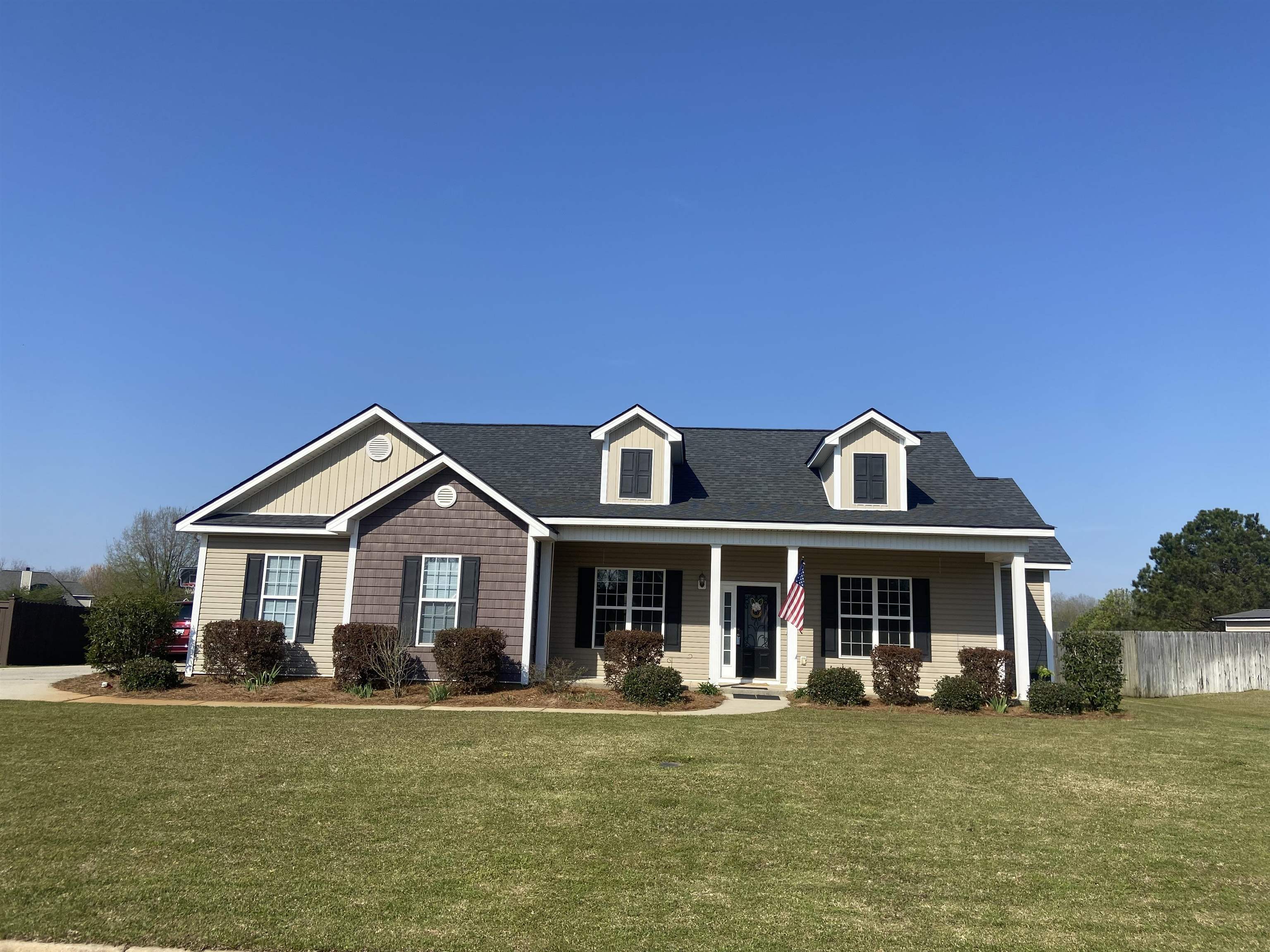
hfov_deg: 67.3
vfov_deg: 53.1
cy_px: 476
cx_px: 635
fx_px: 954
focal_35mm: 26
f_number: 1.8
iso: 32
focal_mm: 4.25
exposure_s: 1/3497
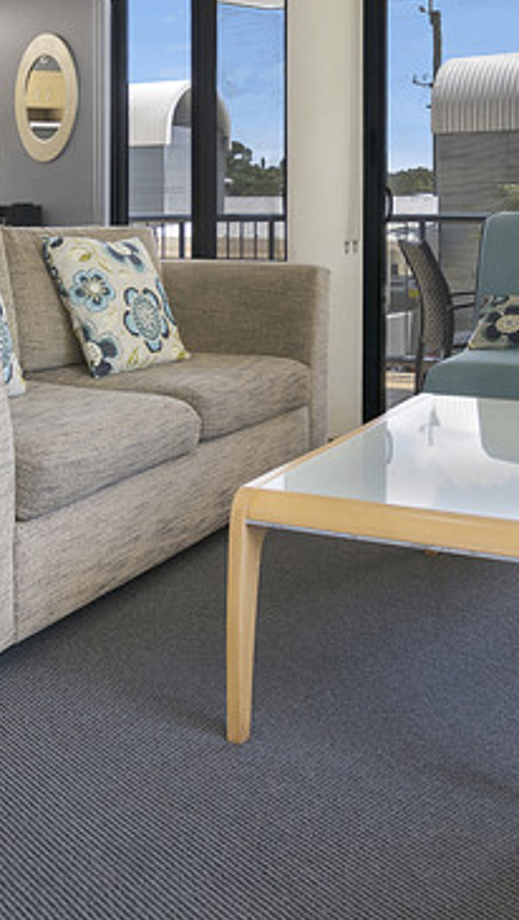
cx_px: 189
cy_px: 175
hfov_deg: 27.7
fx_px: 1049
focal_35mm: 43
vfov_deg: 44.8
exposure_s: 1/15
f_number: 8
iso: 200
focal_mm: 10
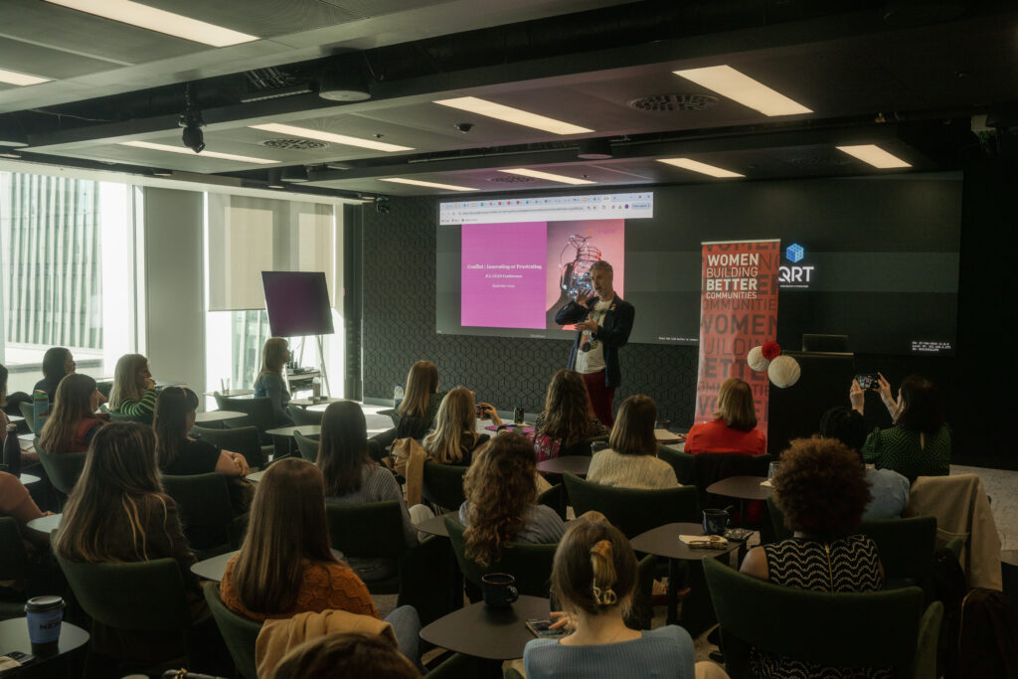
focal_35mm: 33
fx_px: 945
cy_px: 340
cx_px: 509
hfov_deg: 56.6
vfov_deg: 39.5
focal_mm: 33.4
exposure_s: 1/160
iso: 200
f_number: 6.3
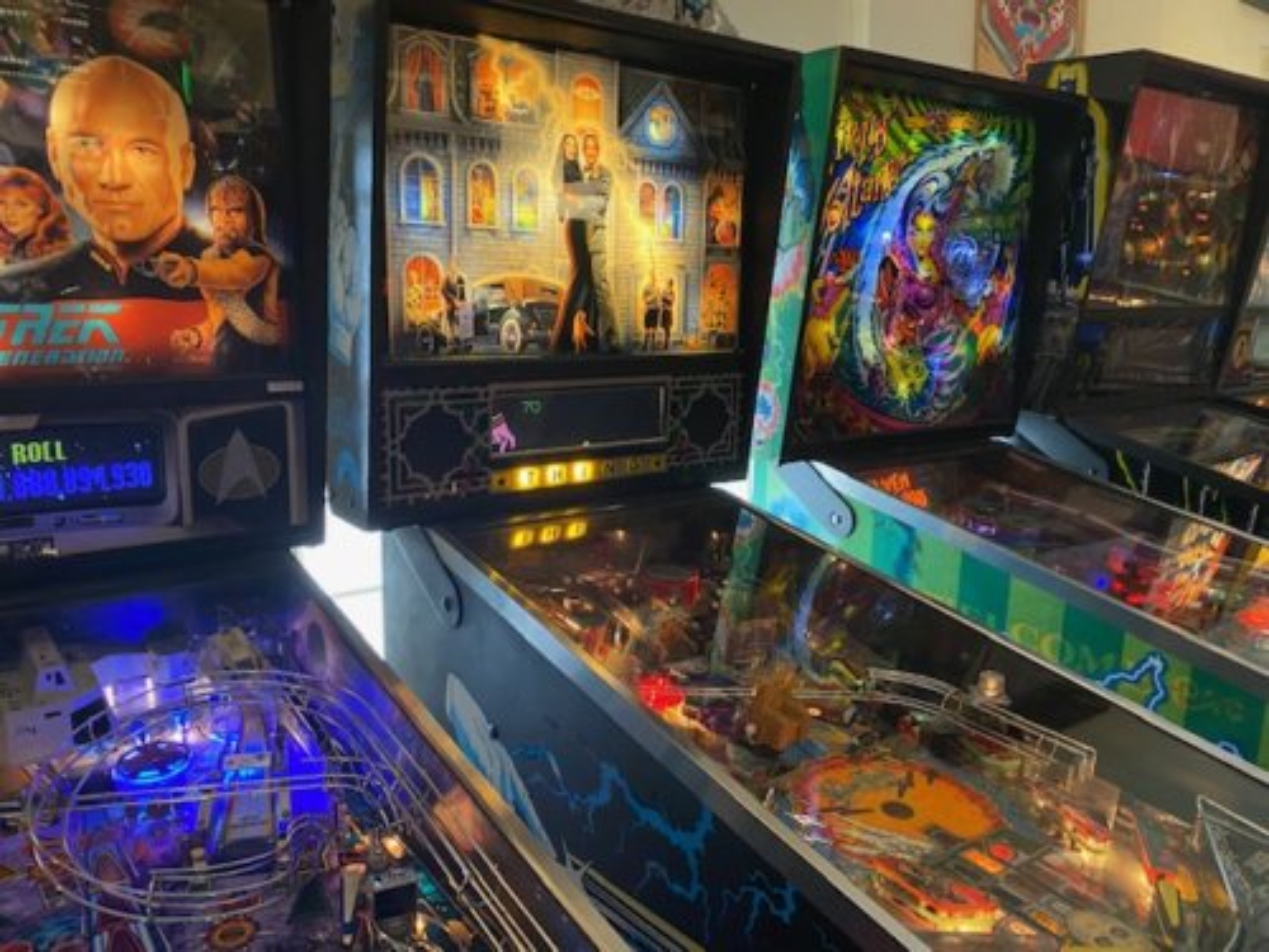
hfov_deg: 67.3
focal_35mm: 26
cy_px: 476
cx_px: 634
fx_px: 953
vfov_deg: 53.1
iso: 400
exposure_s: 1/50
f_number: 1.8
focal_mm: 4.25
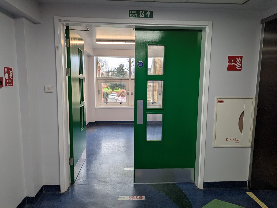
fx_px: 192
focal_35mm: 24
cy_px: 104
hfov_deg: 71.5
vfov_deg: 56.9
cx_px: 138
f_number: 1.85
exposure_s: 1/136
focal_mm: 6.81
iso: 53
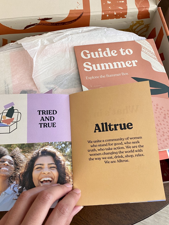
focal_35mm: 32
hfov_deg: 44.2
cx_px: 83
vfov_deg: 56.8
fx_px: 208
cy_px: 114
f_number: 1.8
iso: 125
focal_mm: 4.25
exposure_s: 1/60
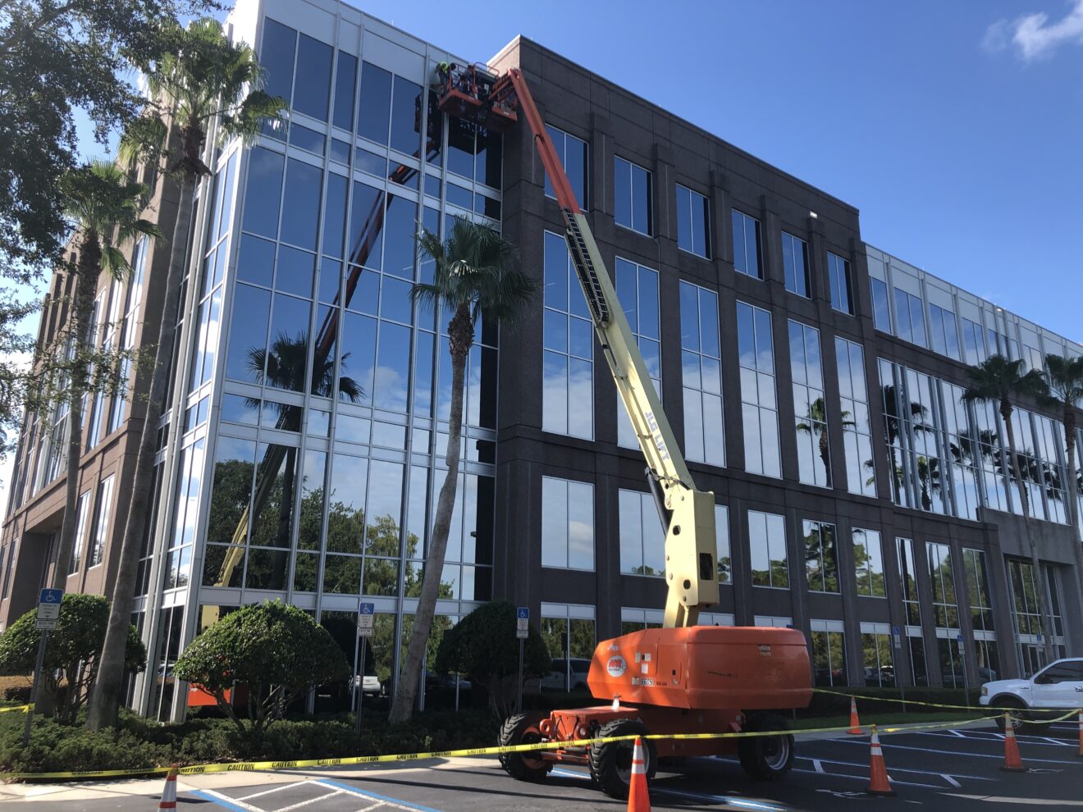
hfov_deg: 63.4
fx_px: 876
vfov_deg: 49.7
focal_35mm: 28
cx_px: 542
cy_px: 406
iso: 20
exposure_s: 1/857
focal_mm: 3.99
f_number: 1.8
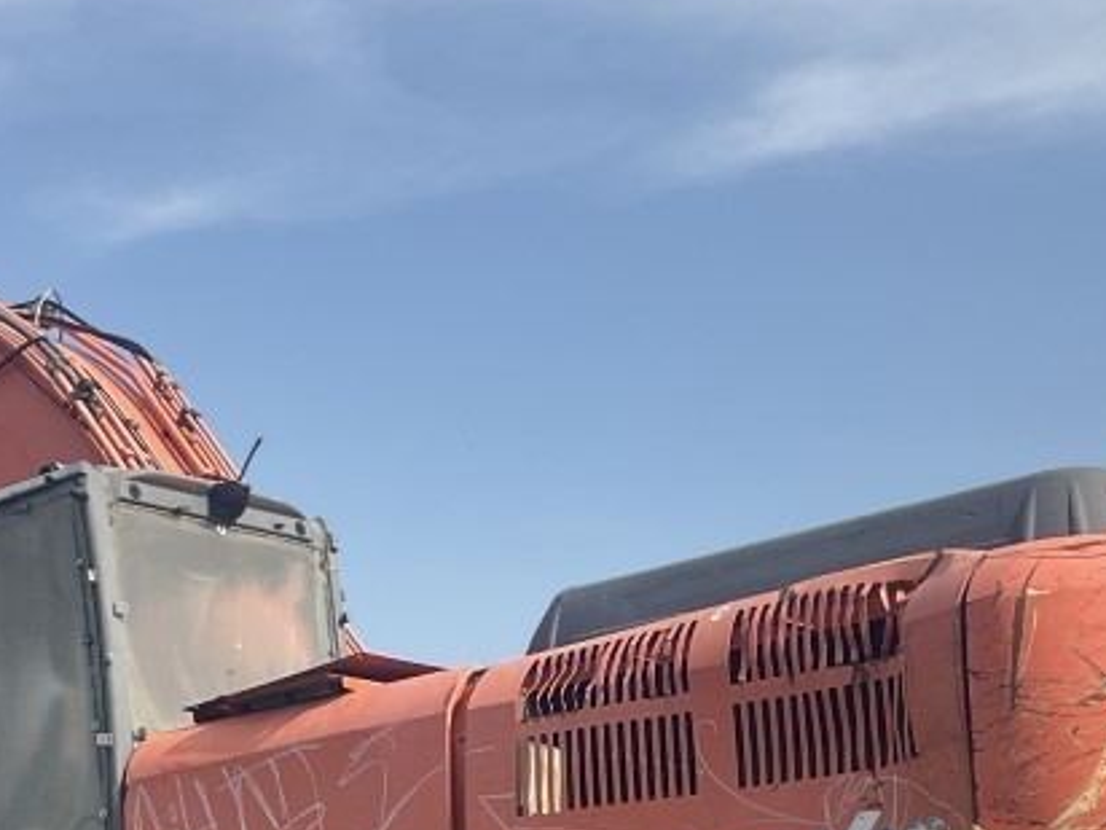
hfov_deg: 27.0
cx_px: 456
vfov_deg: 19.6
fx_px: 2300
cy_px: 903
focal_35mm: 72
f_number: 1.8
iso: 16
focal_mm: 3
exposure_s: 1/1076
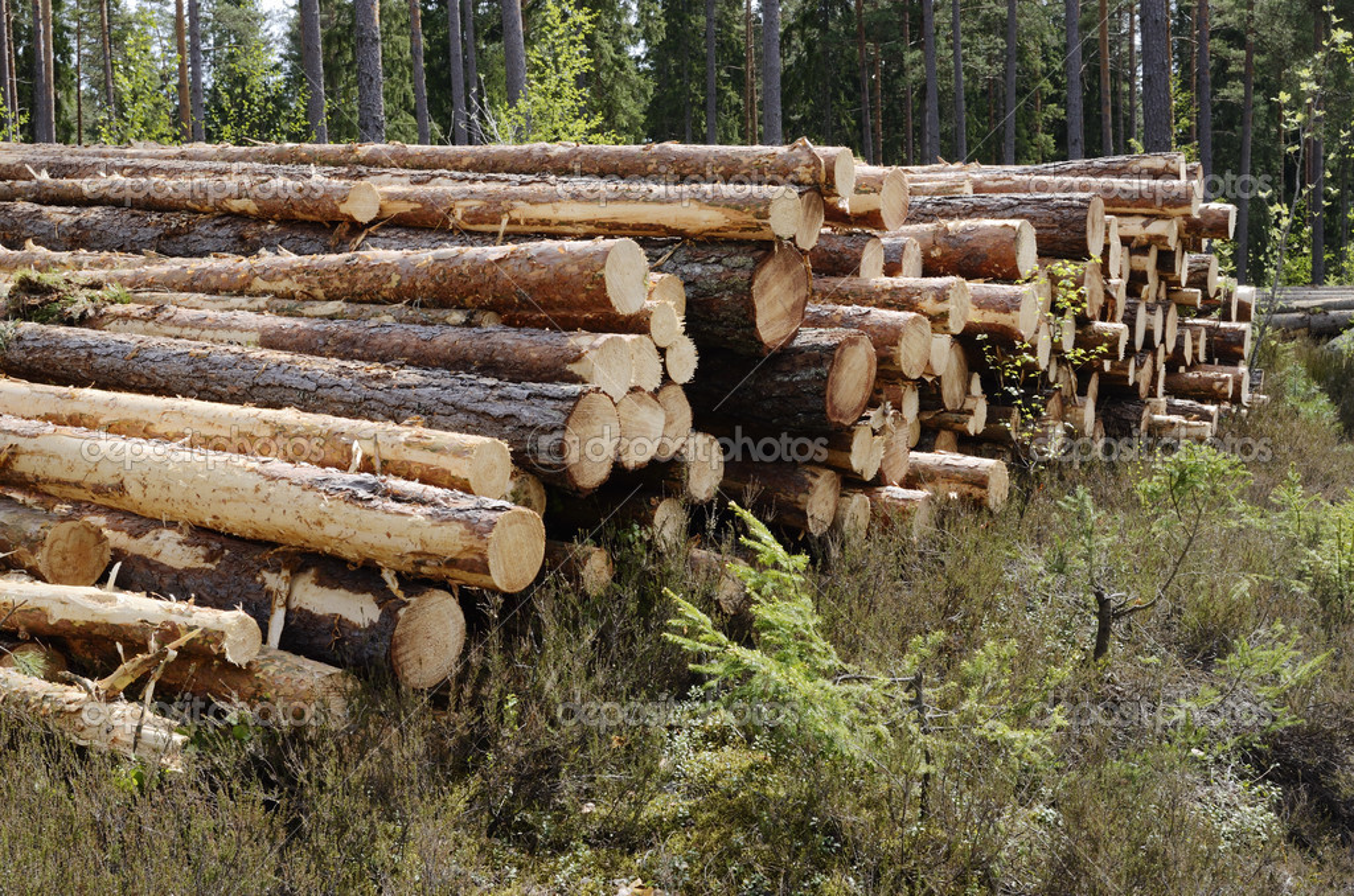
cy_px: 448
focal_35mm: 42
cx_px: 677
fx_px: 1576
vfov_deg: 31.7
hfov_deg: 46.5
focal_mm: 28
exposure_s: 1/125
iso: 200
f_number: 13
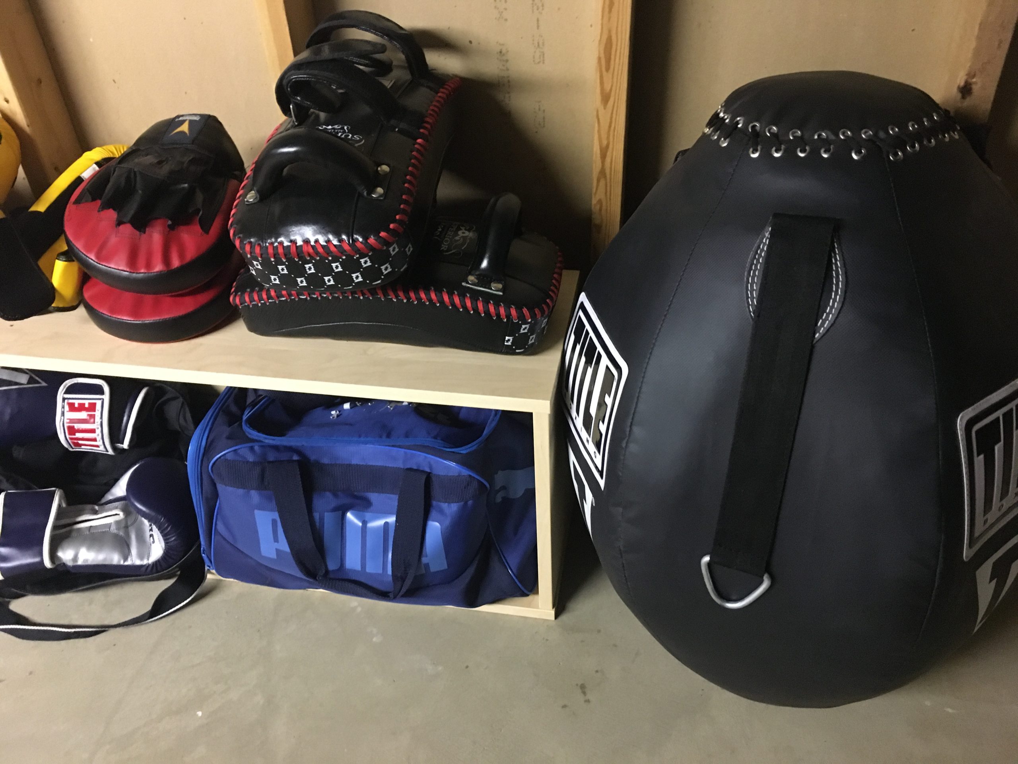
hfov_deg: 61.7
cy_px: 382
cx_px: 509
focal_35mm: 29
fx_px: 853
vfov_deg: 48.2
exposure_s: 1/15
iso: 320
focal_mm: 4.15
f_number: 2.2
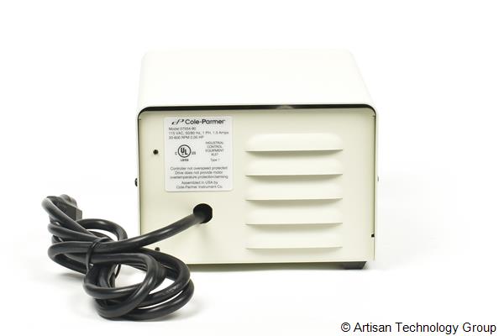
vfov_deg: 22.6
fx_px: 840
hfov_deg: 33.4
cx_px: 252
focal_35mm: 60
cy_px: 168
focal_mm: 40
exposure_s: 1/200
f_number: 13
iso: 200
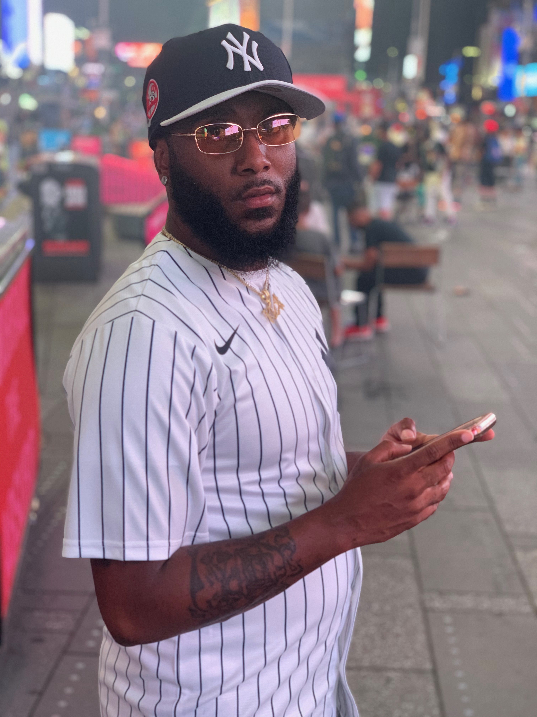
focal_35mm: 52
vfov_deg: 36.8
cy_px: 358
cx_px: 268
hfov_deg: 28.0
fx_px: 1076
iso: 200
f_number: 2.4
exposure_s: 1/60
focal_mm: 6
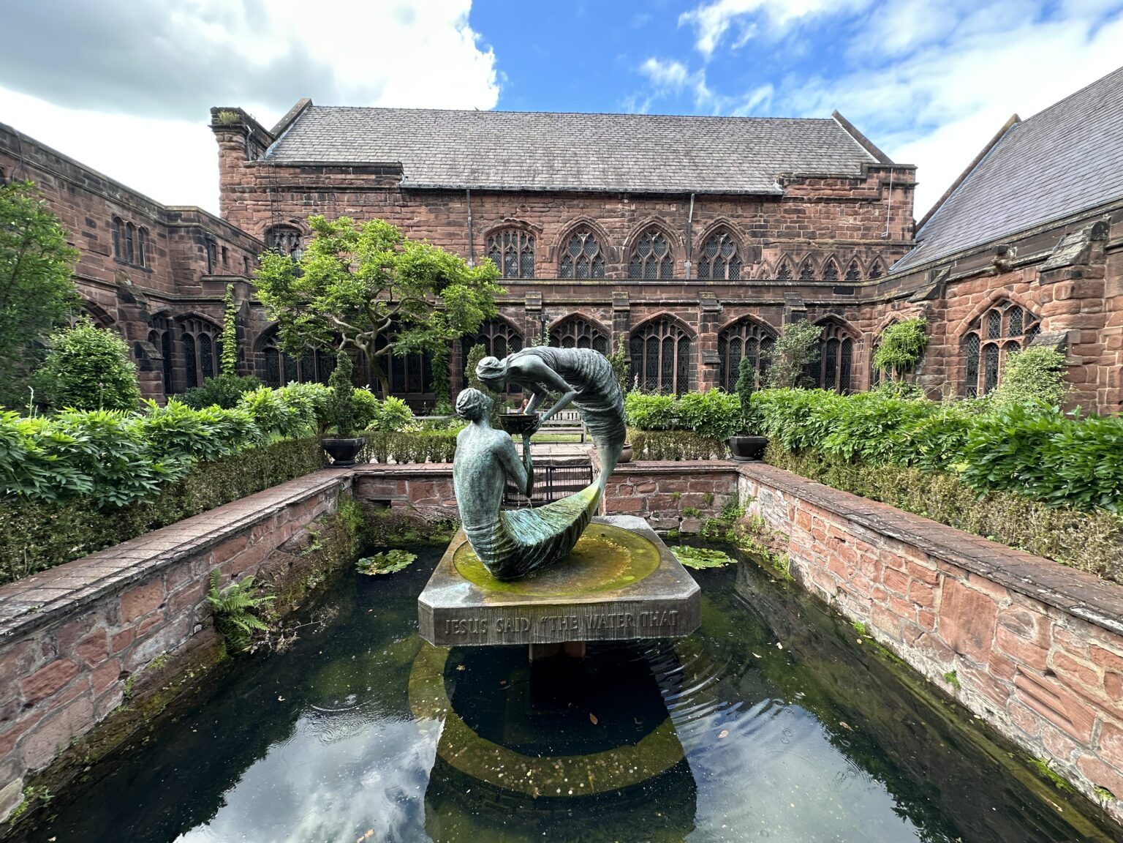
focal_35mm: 14
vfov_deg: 85.7
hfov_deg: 102.1
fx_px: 454
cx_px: 562
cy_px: 422
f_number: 2.2
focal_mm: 2.22
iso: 40
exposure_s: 1/193
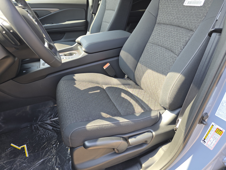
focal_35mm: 23
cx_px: 113
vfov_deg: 58.9
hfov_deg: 73.9
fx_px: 150
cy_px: 85
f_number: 1.7
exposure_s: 1/180
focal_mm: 6.3
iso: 40
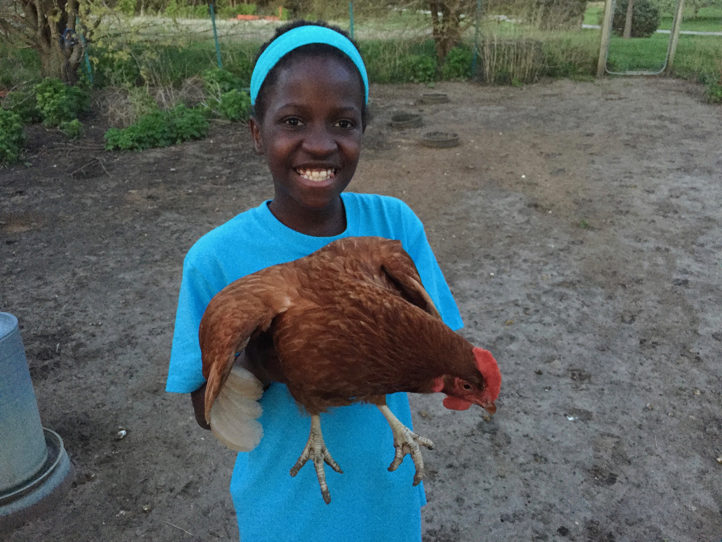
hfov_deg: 61.7
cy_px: 271
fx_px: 605
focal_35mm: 29
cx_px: 361
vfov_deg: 48.2
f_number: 2.2
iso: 500
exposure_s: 1/15
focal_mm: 4.15
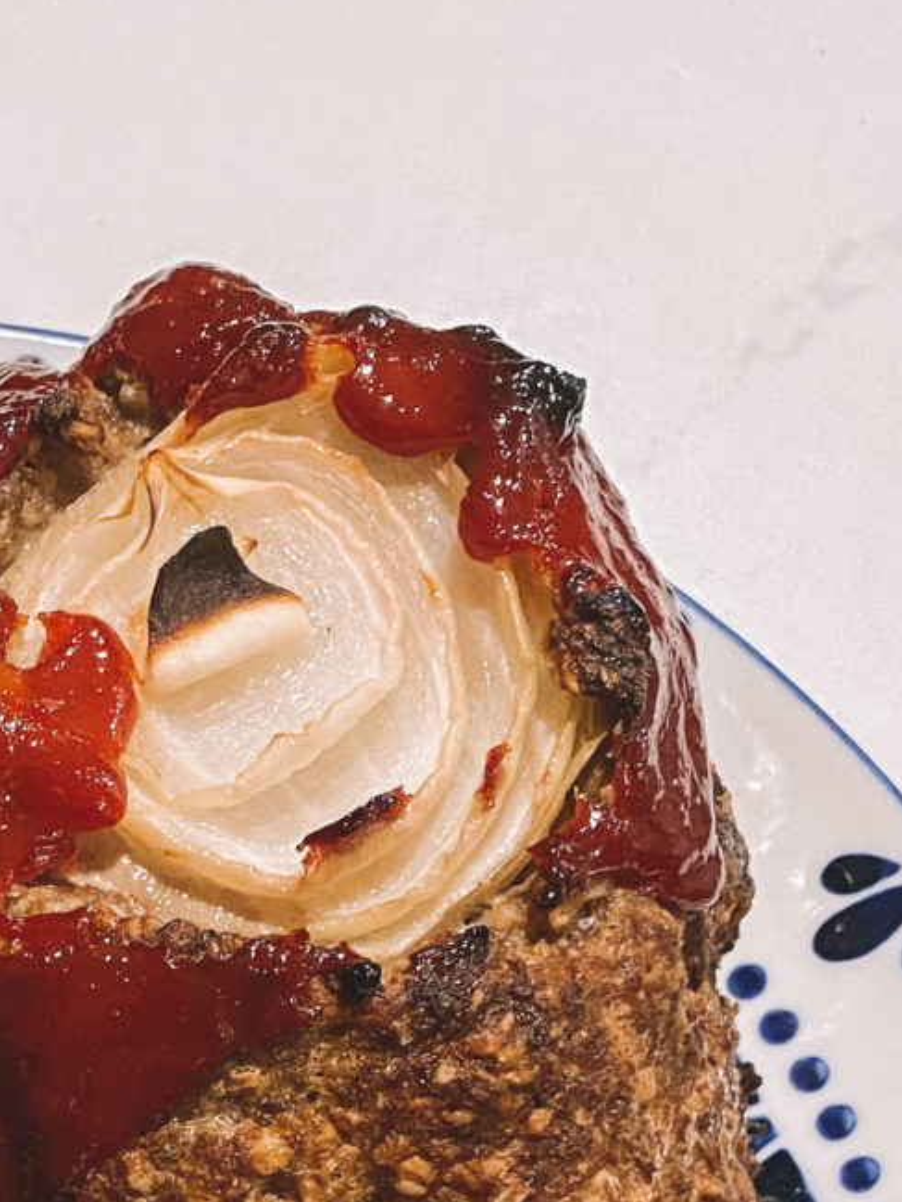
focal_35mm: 82
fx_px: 2848
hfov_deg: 17.1
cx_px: -209
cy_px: 1561
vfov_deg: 21.5
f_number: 1.8
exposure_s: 1/60
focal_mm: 4.25
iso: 160
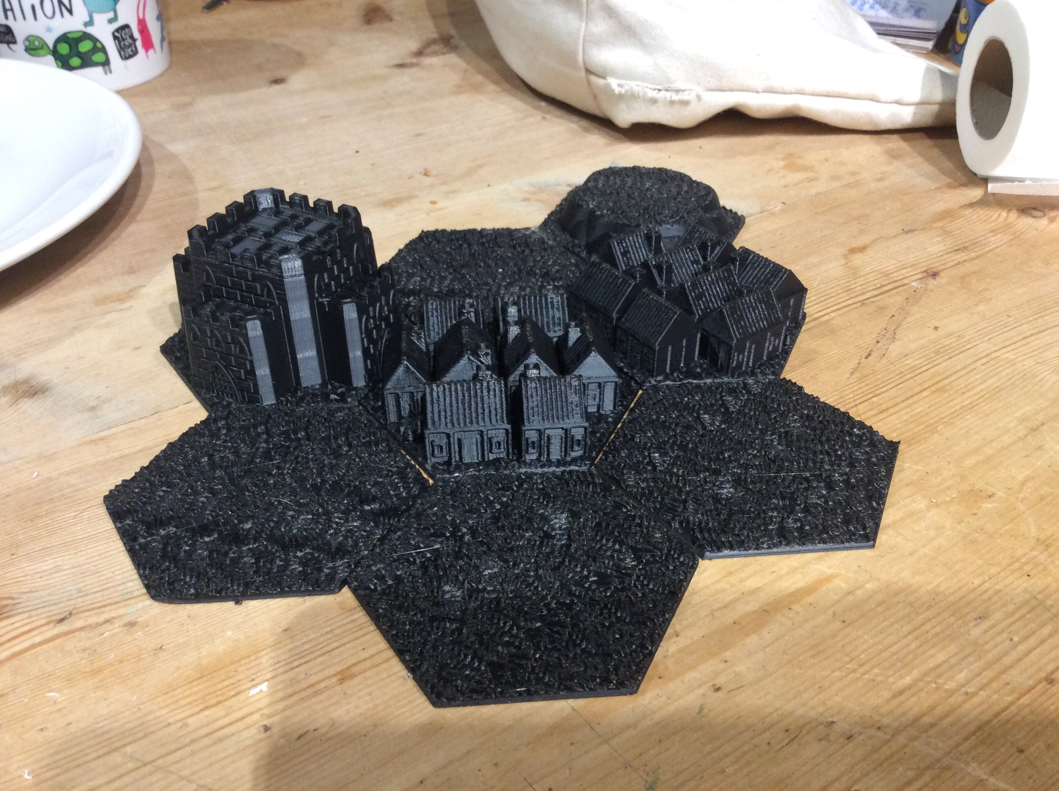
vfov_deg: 44.1
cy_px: 396
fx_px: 978
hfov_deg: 56.9
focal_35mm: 32
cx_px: 530
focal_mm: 3.3
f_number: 2.4
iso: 160
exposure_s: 1/25
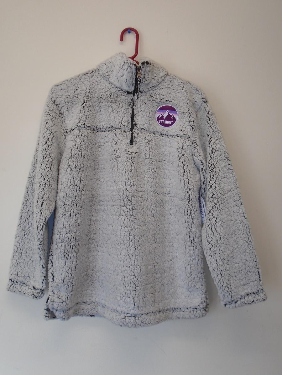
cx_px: 141
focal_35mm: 26
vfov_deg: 67.3
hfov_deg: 53.1
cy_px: 188
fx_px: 282
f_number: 3.2
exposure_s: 1/40
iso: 100
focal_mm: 4.6
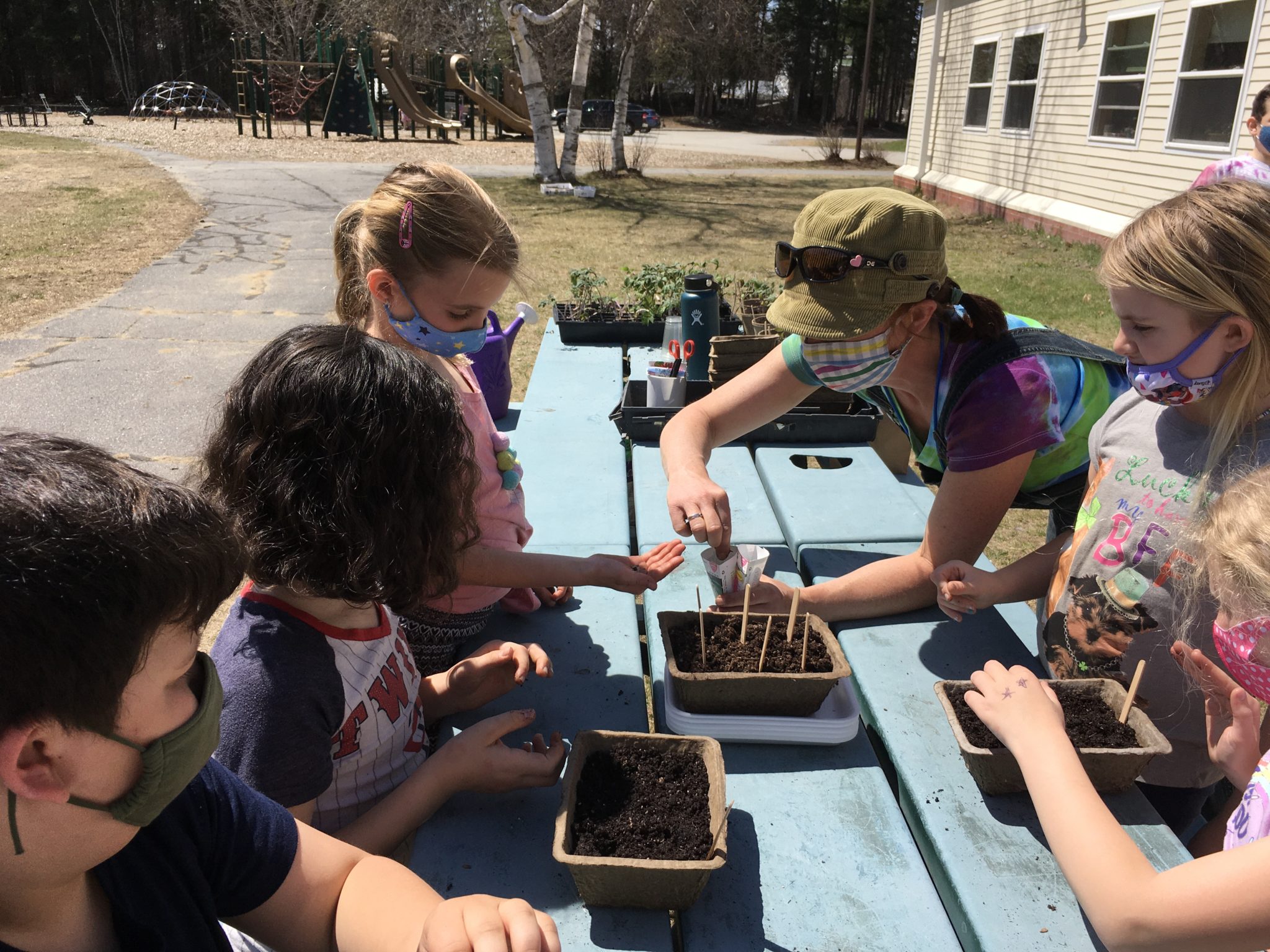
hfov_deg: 61.7
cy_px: 476
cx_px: 635
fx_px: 1064
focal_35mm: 29
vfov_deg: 48.2
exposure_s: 1/1789
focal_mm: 4.15
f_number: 2.2
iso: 25
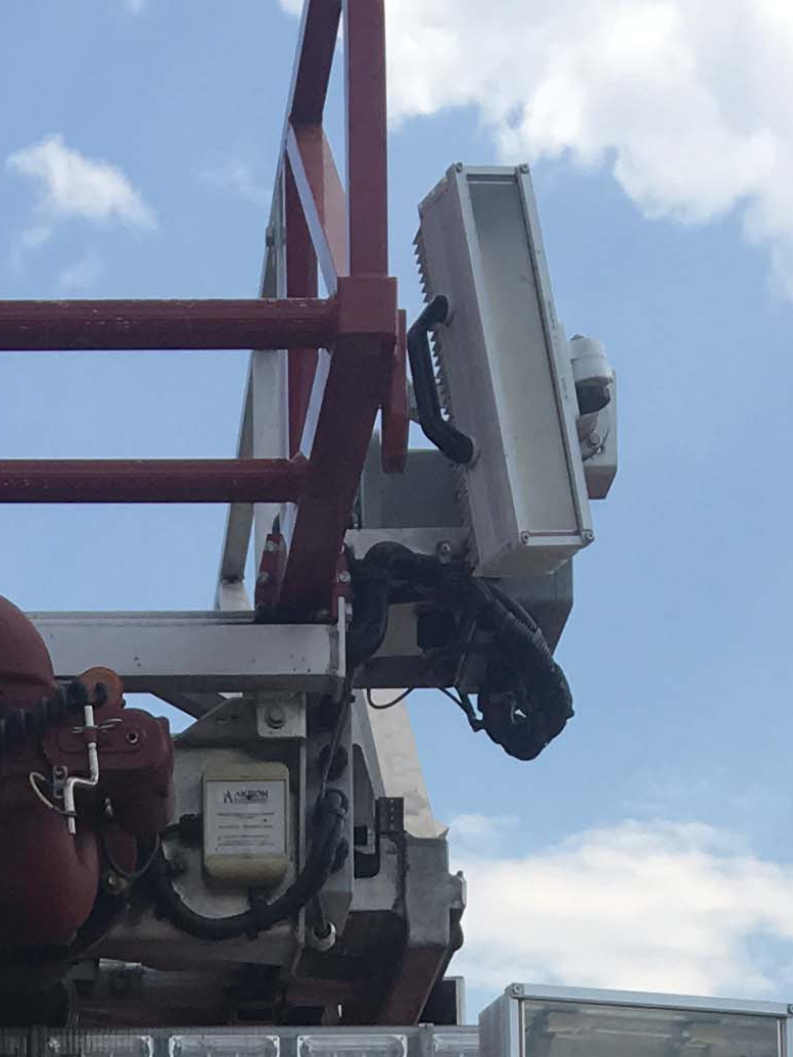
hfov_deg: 13.0
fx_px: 3452
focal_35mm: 113
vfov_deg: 15.4
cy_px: 1812
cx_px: 51
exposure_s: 1/1304
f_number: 2.2
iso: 25
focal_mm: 4.15
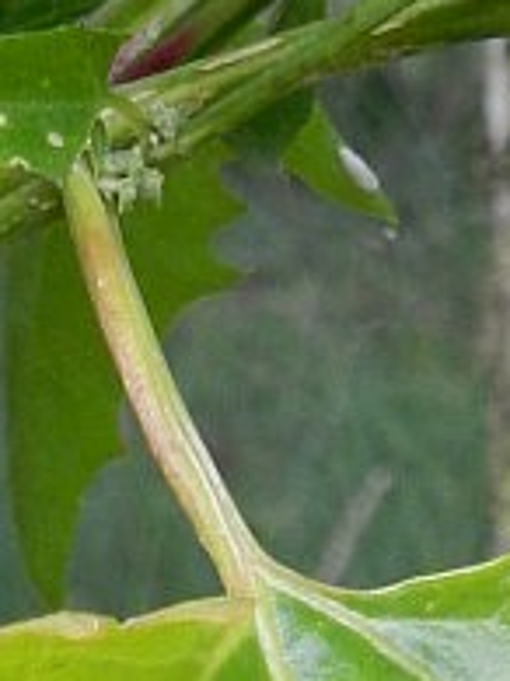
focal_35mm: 197
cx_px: 339
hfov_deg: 7.5
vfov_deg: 9.6
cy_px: 1222
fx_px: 3874
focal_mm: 5.6
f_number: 3.7
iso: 160
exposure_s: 1/40
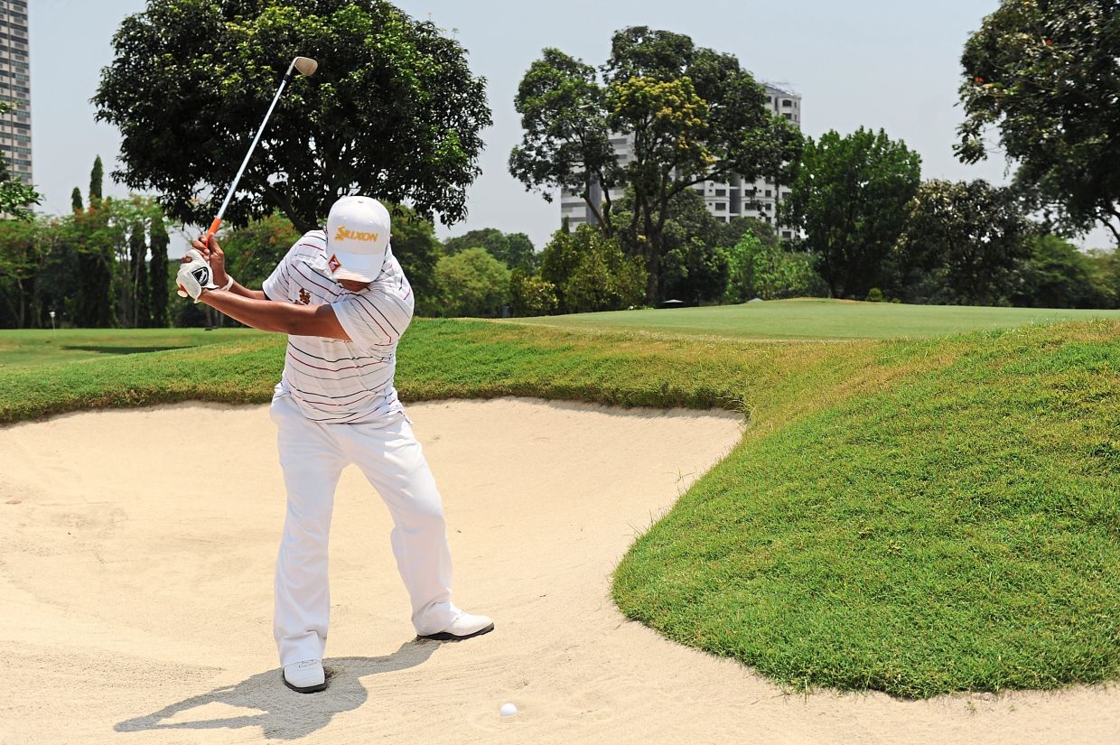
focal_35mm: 36
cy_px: 372
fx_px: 1119
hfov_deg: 53.2
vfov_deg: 36.8
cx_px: 560
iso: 200
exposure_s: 1/3200
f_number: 4
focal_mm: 36
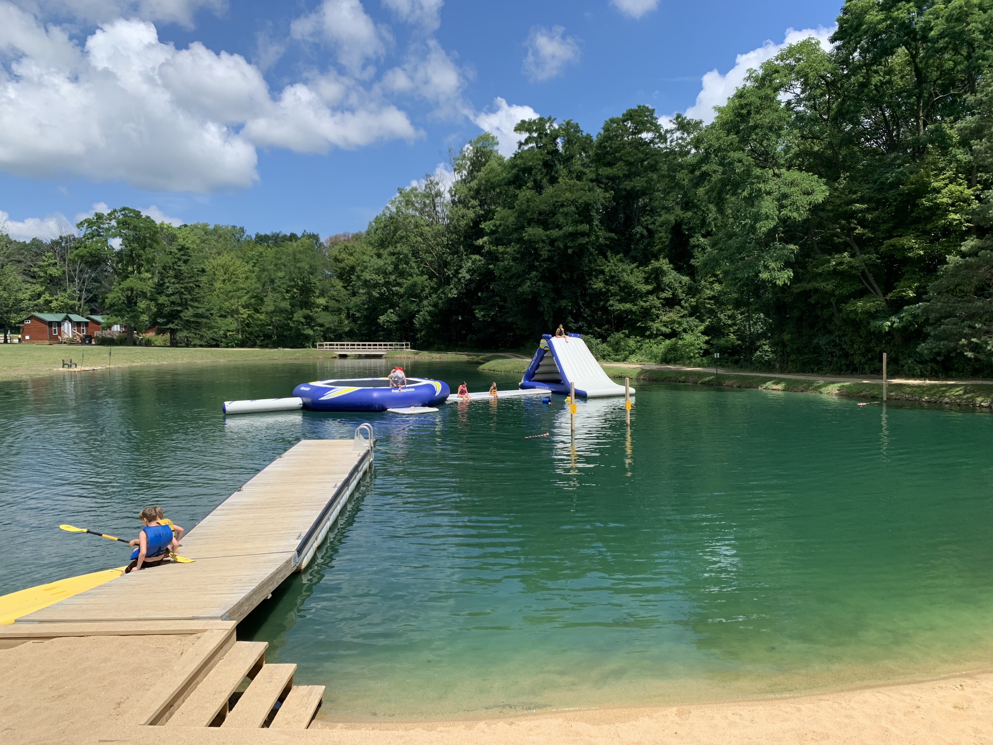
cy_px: 372
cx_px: 496
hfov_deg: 67.3
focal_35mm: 26
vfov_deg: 53.1
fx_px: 746
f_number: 1.8
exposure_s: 1/1953
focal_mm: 4.25
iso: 25
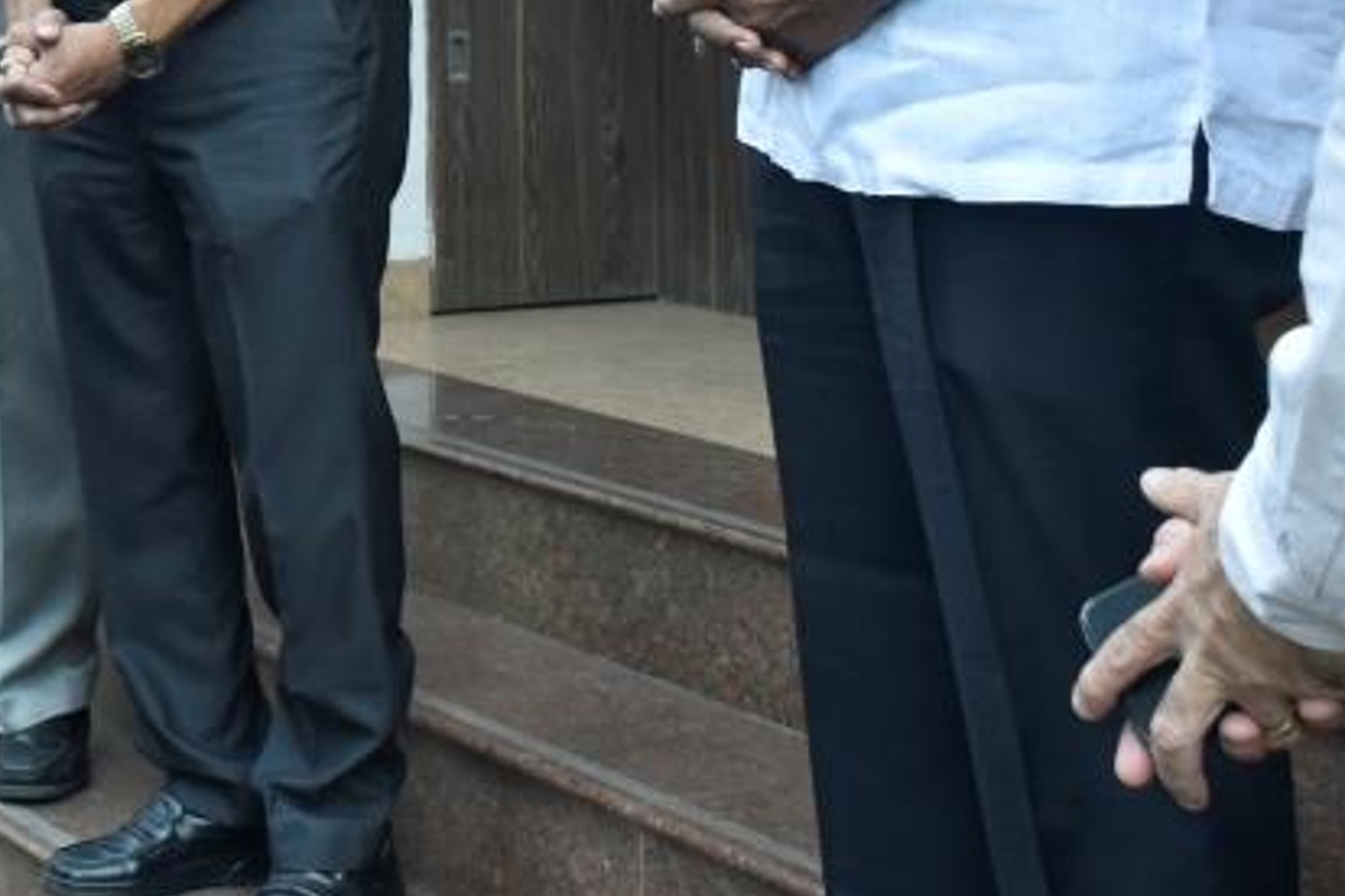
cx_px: -127
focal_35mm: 85
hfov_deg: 22.5
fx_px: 3184
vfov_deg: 15.5
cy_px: -164
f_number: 6.3
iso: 640
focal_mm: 23
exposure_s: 1/160
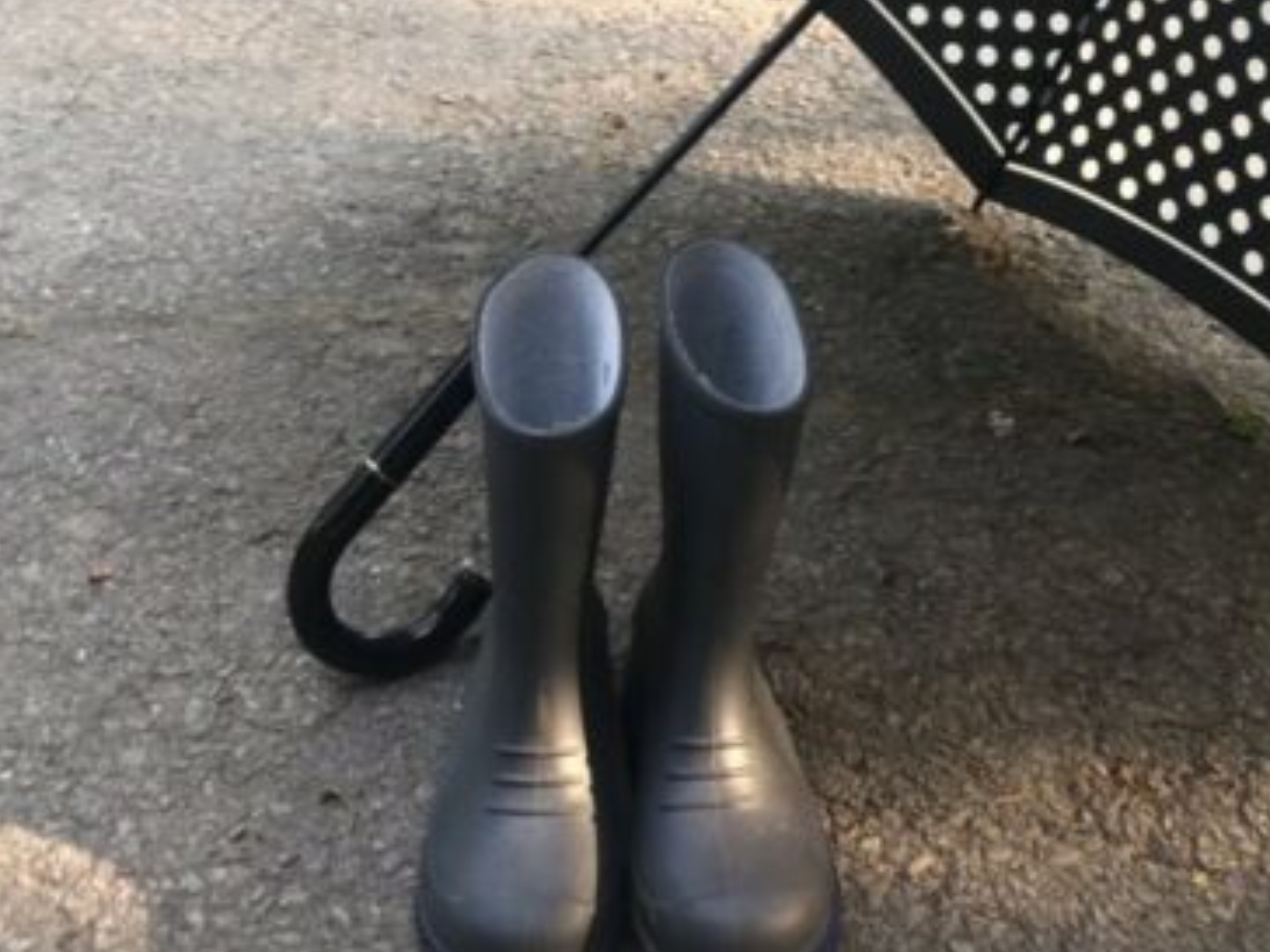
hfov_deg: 32.6
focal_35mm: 59
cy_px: 115
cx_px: 743
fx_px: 2165
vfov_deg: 24.2
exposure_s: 1/60
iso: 25
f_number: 1.8
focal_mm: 3.99
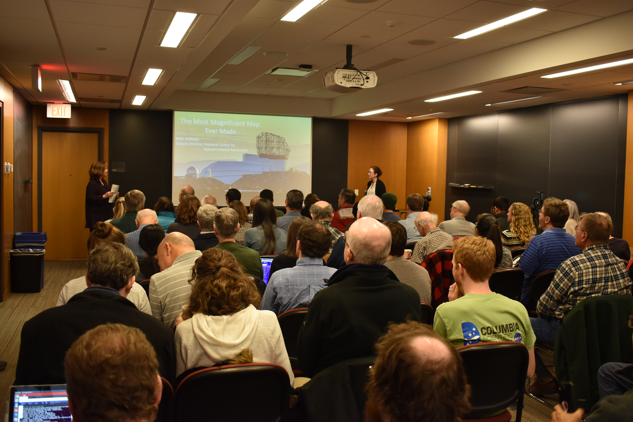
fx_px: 633
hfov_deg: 53.1
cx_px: 316
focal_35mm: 36
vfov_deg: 36.9
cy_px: 211
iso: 1250
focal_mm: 24
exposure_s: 1/60
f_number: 3.8
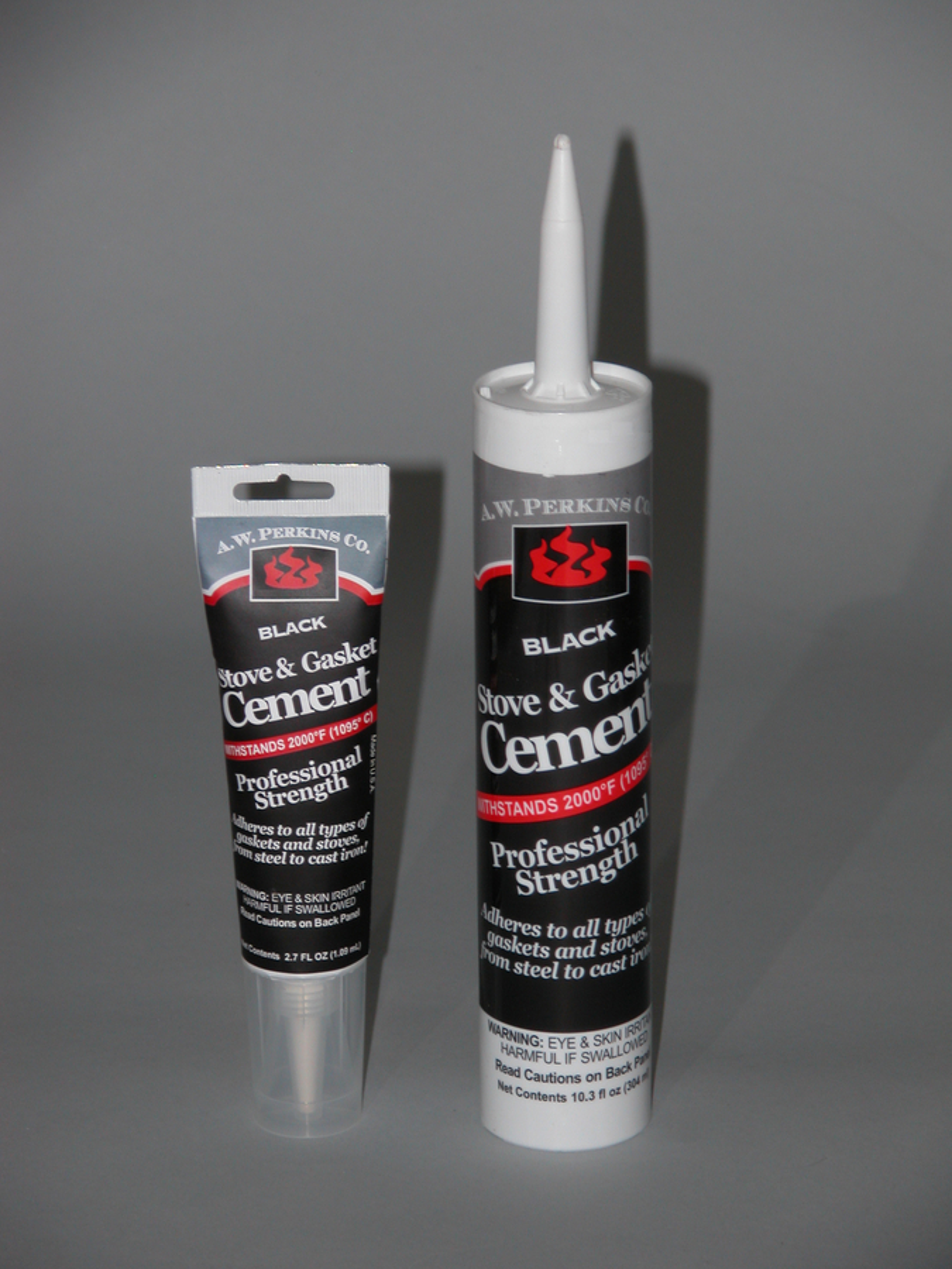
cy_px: 634
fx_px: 5830
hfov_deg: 9.3
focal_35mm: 159
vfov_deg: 12.4
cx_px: 476
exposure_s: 1/125
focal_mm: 41.1
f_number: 3.9
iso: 100
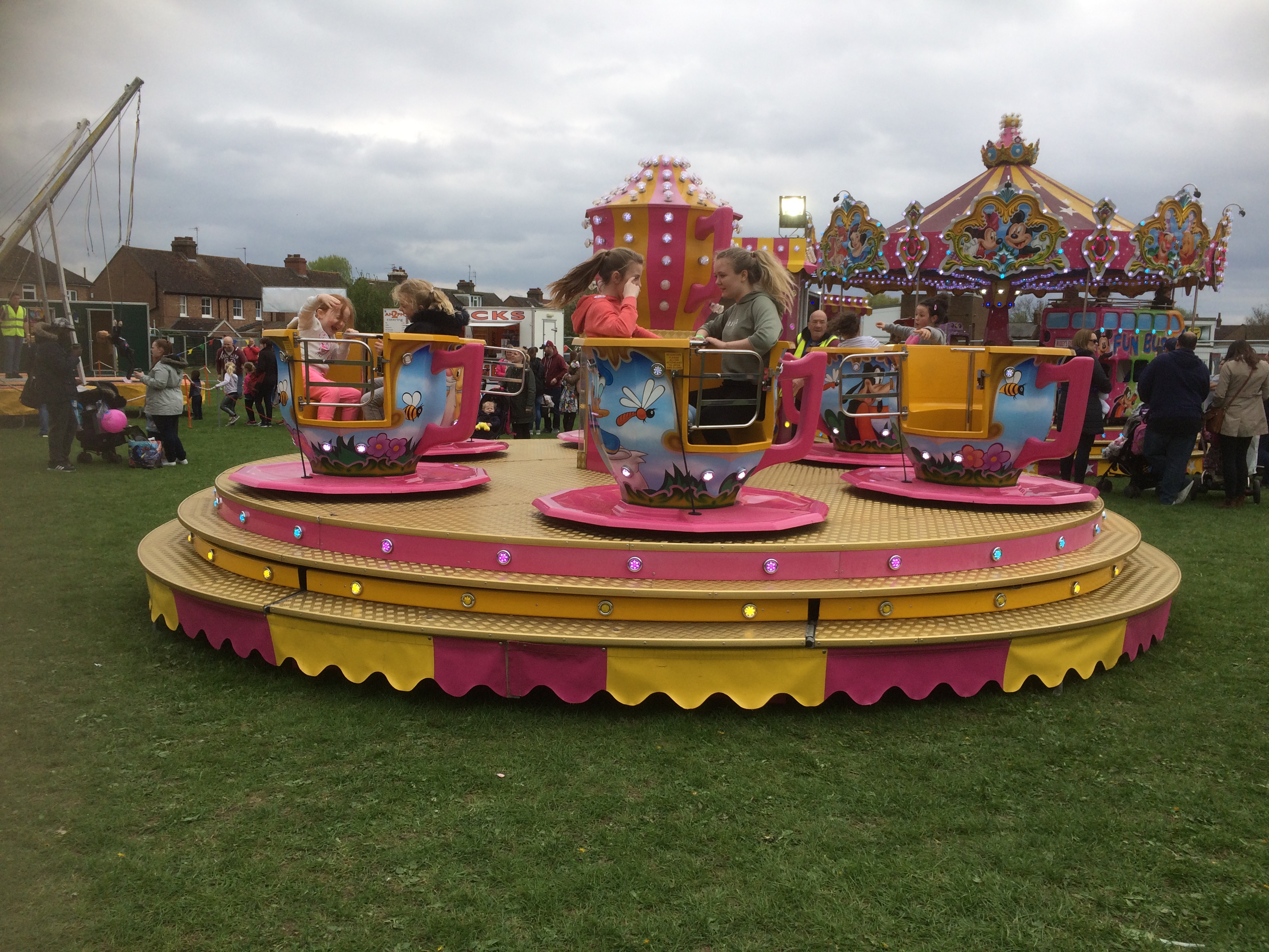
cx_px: 634
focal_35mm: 29
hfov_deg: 61.7
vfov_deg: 48.2
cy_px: 476
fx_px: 1063
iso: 32
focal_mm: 4.15
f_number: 2.2
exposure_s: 1/1368
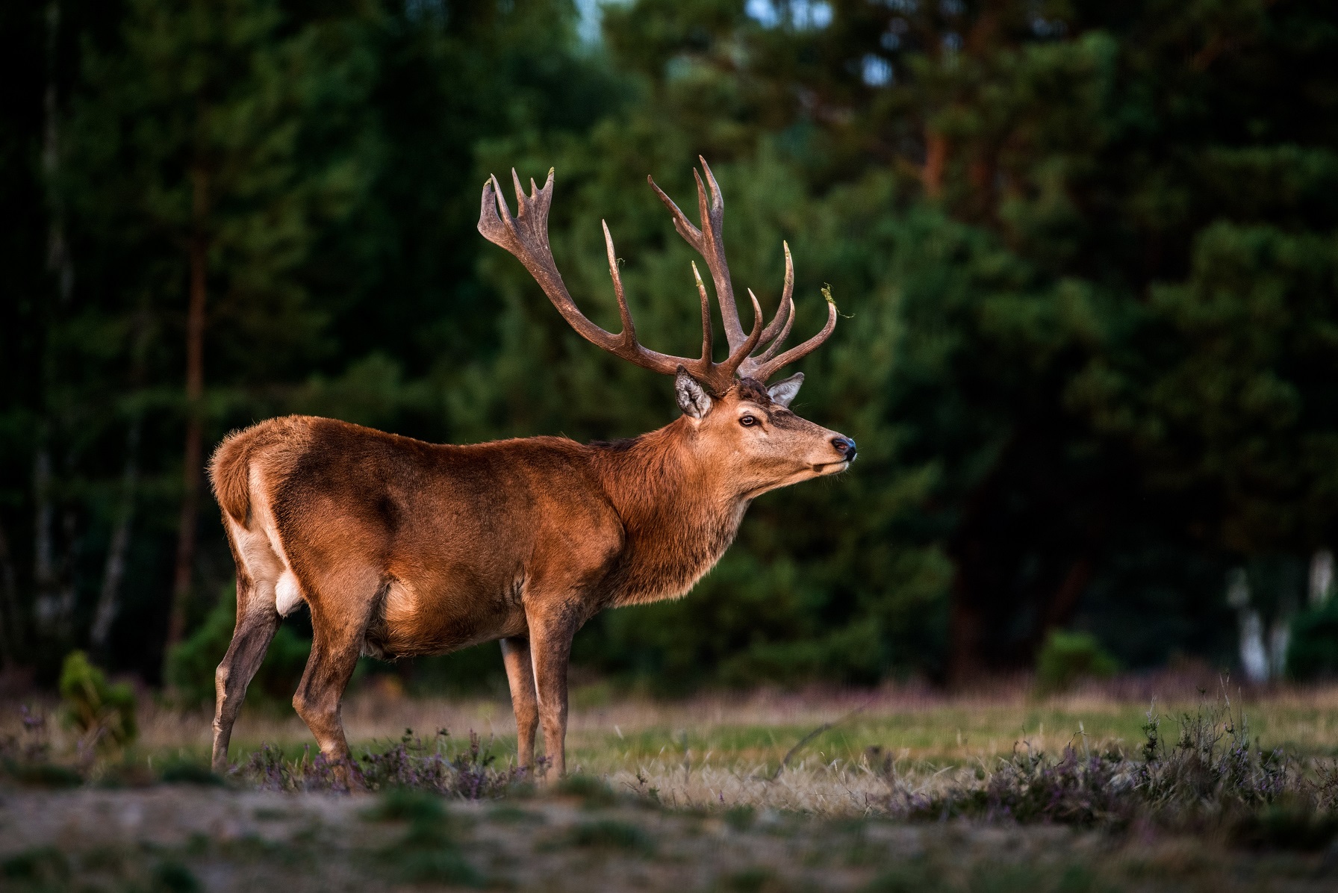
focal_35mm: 410
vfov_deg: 3.4
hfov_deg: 5.0
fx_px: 15242
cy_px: 446
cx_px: 669
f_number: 5.6
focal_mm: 410
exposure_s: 1/125
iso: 2000
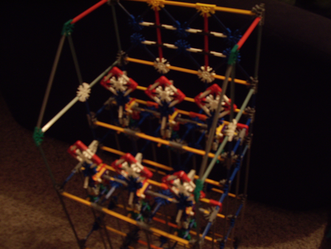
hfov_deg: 49.0
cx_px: 166
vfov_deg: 37.7
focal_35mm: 38
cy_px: 124
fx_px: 363
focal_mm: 7.9
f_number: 2.8
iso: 200
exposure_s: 1/4
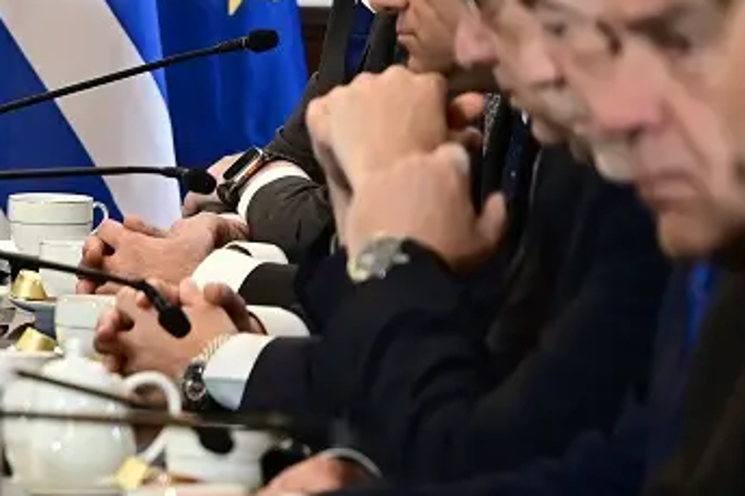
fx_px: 8087
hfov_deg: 5.2
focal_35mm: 391
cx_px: -453
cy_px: 203
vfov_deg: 3.5
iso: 1000
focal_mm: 120
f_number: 4
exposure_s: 1/160
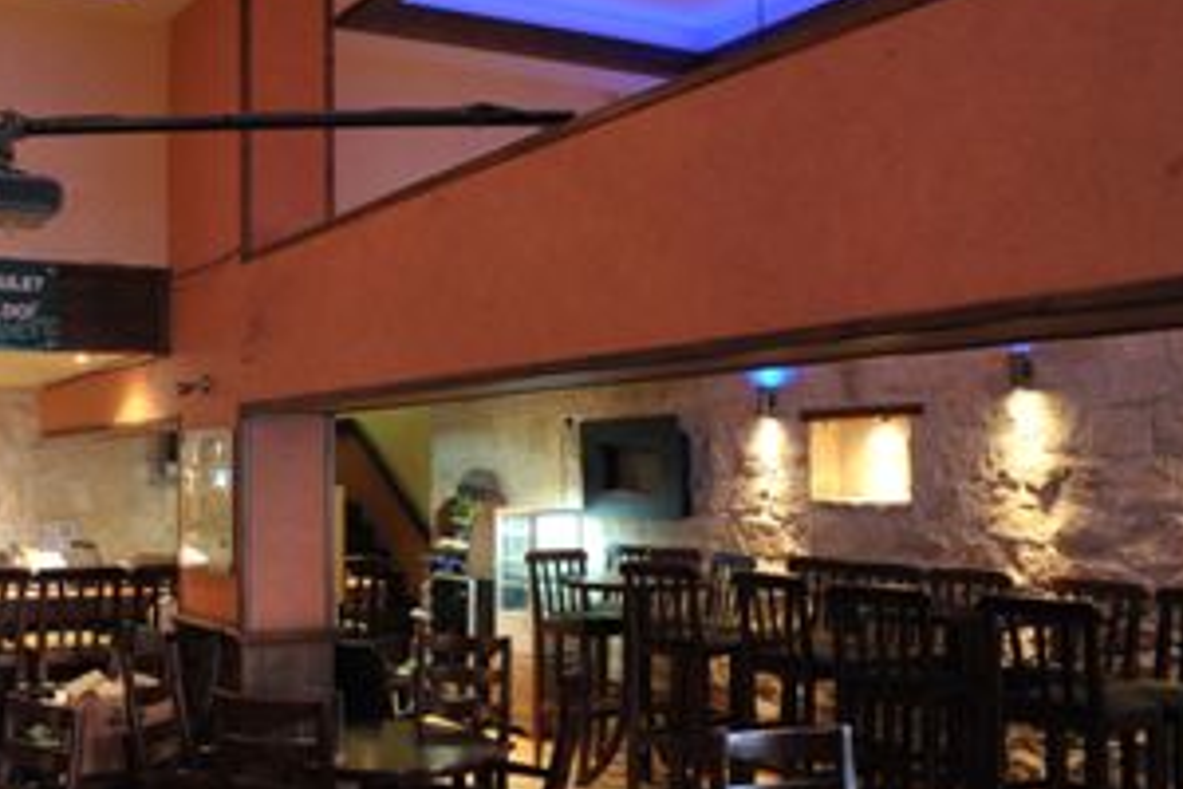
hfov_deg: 46.9
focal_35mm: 40
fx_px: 1314
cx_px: 312
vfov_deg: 33.4
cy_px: 416
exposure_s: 1/8
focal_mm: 24
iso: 1600
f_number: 6.3
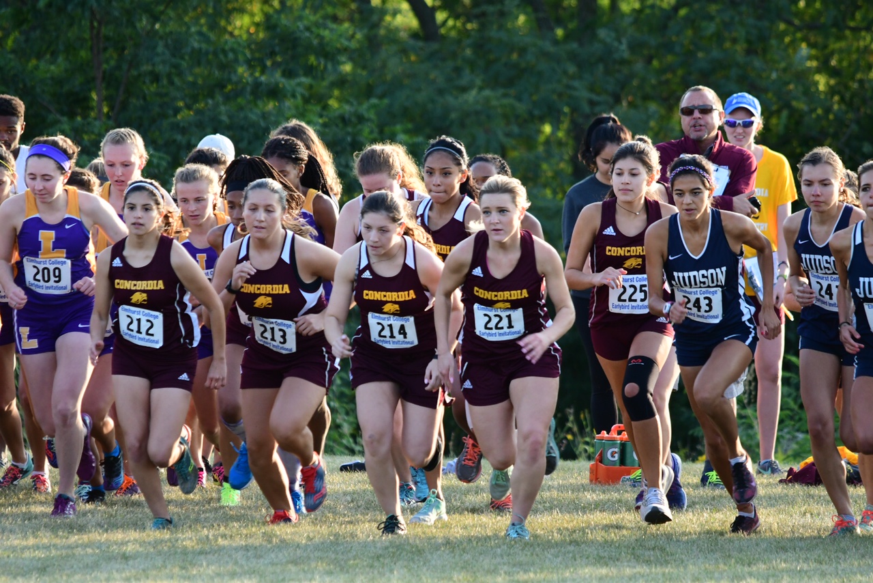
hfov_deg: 3.1
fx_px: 16371
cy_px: 292
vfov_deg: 2.0
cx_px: 436
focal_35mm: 675
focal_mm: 450
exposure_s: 1/500
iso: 1250
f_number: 6.3
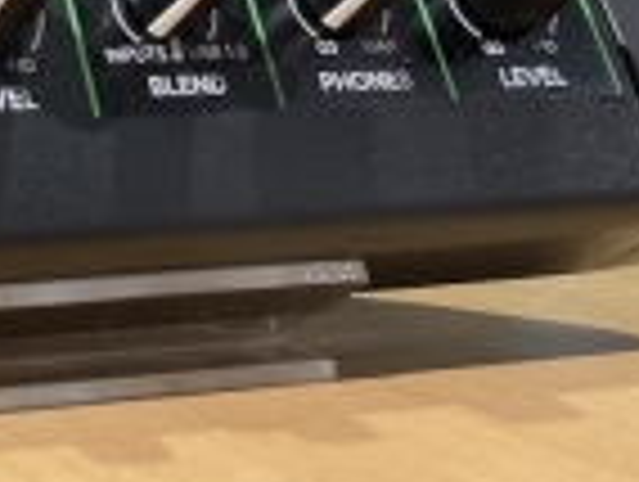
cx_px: -180
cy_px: -338
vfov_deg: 14.1
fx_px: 1757
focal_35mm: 95
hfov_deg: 19.1
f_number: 1.6
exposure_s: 1/60
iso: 125
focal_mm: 4.2
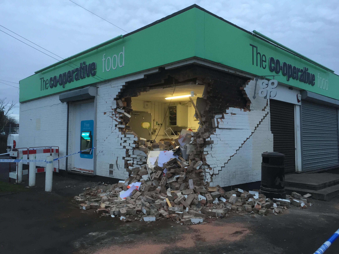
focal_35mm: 29
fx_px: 284
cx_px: 170
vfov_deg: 48.2
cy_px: 127
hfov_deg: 61.7
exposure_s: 1/33
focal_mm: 4.15
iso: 40
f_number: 2.2
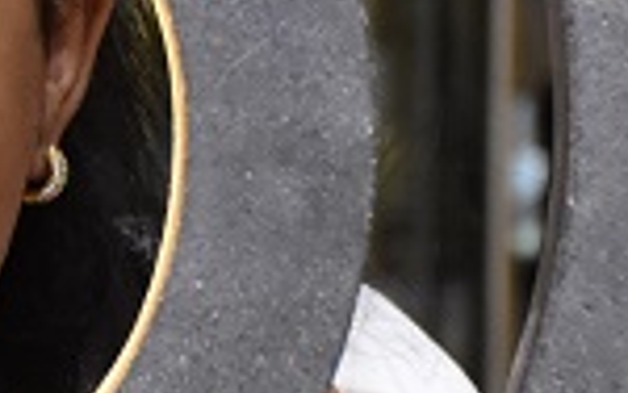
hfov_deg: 4.6
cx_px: -247
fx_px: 7810
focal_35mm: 456
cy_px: 186
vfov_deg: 2.9
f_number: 7.1
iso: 2500
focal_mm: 56
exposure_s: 1/200
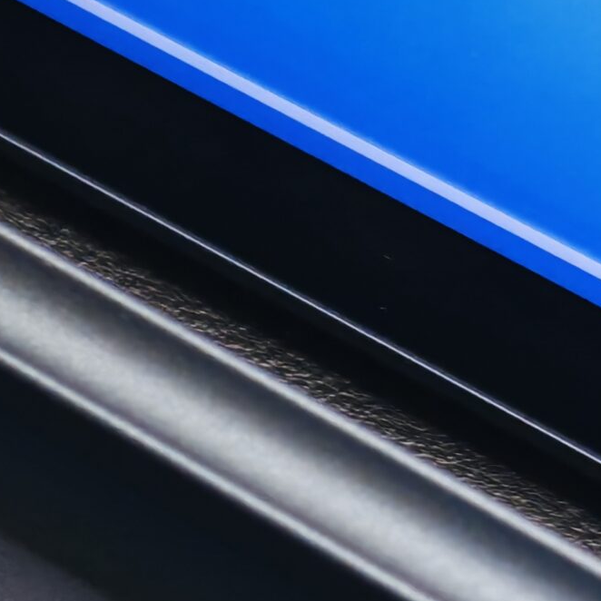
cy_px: 310
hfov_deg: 10.4
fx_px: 3221
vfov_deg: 10.7
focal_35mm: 164
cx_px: -201
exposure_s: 1/33
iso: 250
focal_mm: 6.83
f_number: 1.4
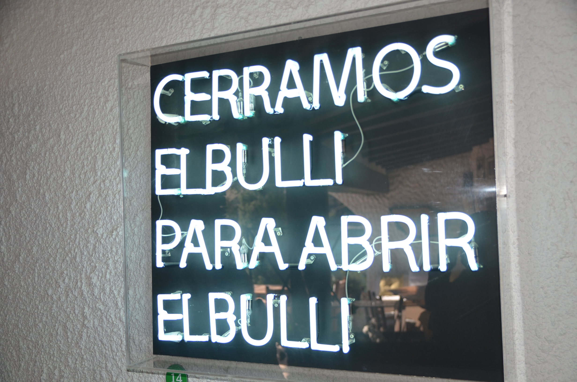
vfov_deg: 34.1
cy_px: 191
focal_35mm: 39
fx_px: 624
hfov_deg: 49.6
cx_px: 288
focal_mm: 26
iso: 200
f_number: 3.5
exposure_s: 1/200
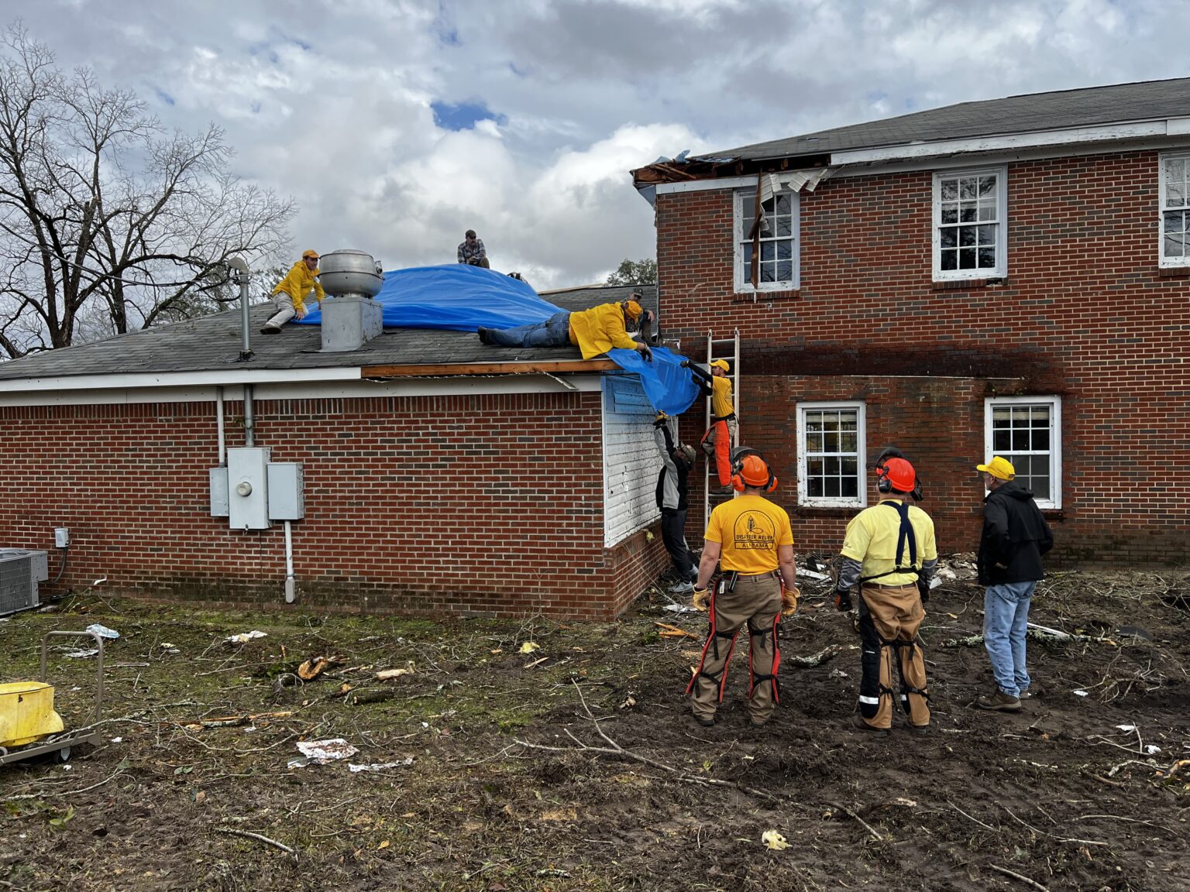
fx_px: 894
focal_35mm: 26
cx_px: 595
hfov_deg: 67.3
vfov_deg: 53.1
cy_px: 446
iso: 50
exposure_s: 1/2083
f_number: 1.5
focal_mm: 5.7
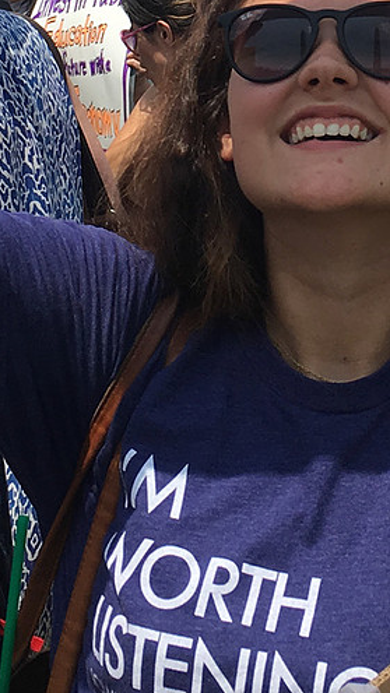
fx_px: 1967
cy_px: -96
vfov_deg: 19.1
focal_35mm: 107
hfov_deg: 11.3
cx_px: 331
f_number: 2.2
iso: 25
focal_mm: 4.15
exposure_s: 1/1603
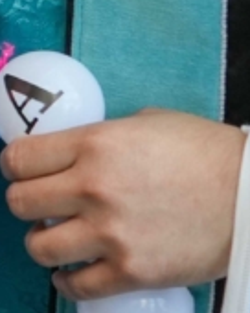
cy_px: -400
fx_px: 2738
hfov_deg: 4.5
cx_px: -949
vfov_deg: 6.3
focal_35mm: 296
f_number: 4.5
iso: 1000
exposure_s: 1/250
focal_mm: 35
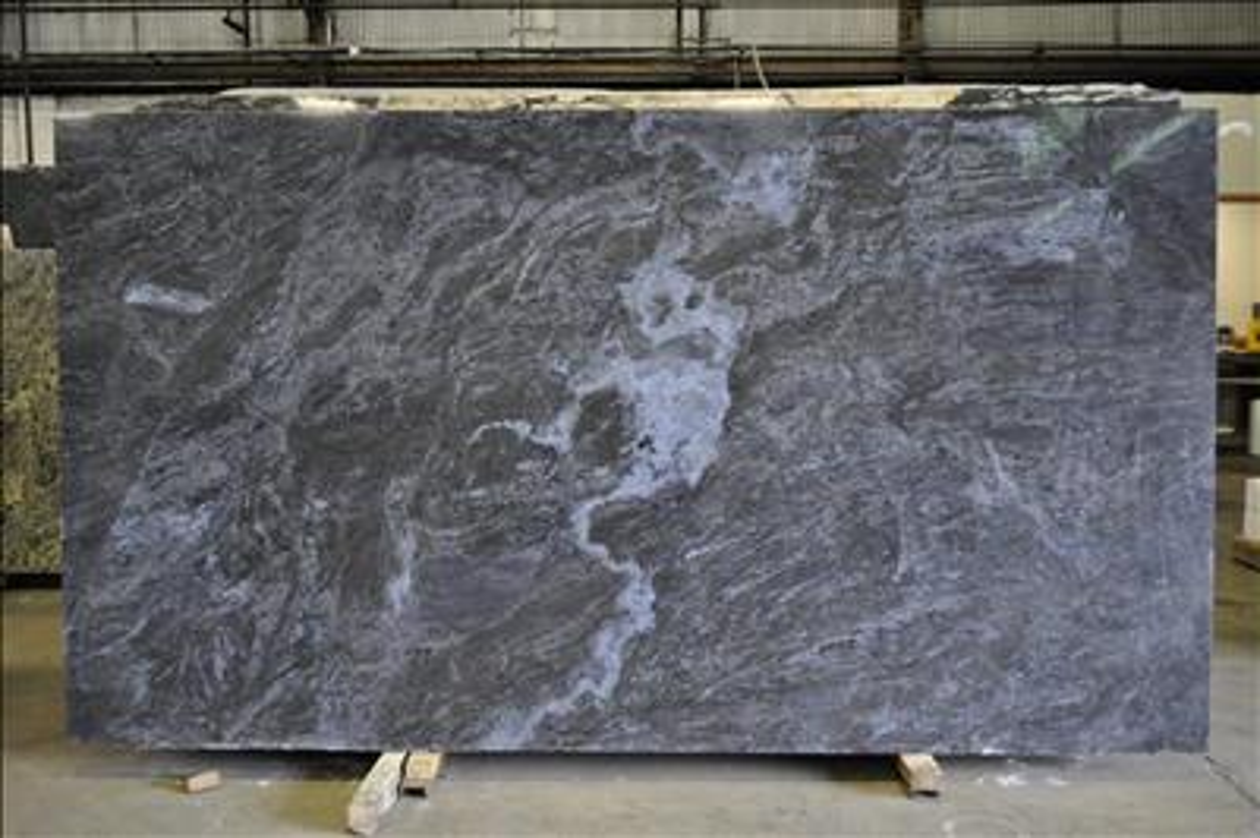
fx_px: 1154
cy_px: 419
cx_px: 630
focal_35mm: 33
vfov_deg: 39.9
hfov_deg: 57.3
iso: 800
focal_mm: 22
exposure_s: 1/50
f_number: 4
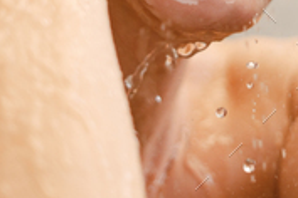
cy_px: -108
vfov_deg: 8.0
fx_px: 1382
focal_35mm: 167
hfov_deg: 12.1
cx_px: 311
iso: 500
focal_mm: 50
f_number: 2
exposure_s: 1/1600
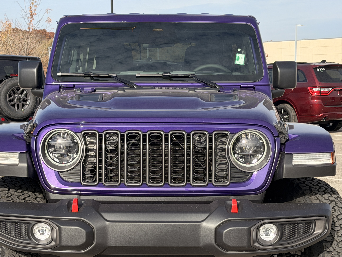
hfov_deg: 26.0
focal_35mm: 75
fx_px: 741
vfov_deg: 19.6
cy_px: 168
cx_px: 161
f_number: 1.78
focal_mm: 6.76
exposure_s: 1/3378
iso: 64
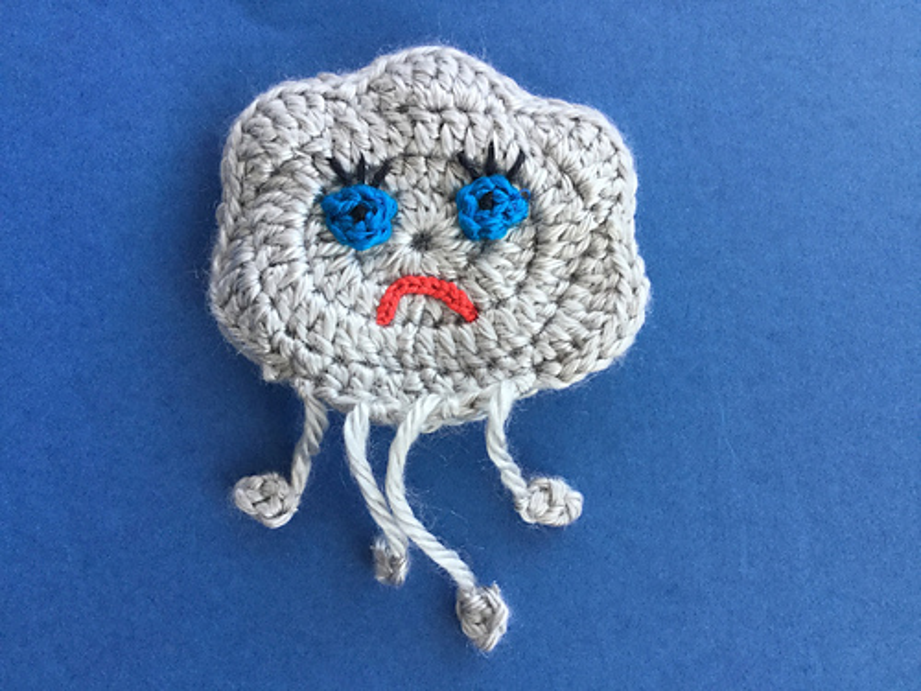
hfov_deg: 58.4
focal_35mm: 31
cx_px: 460
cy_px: 346
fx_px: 825
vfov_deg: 45.4
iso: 32
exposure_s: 1/30
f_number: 2.4
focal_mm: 3.3
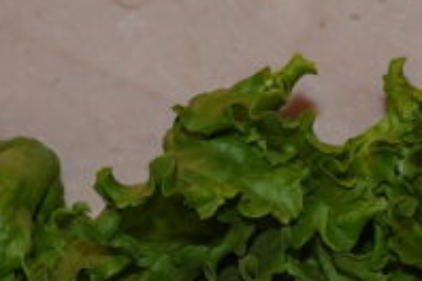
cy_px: 605
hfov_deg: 7.5
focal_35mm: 272
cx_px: 558
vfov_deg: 4.9
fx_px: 3188
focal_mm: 35
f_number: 6.3
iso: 160
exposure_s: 1/160
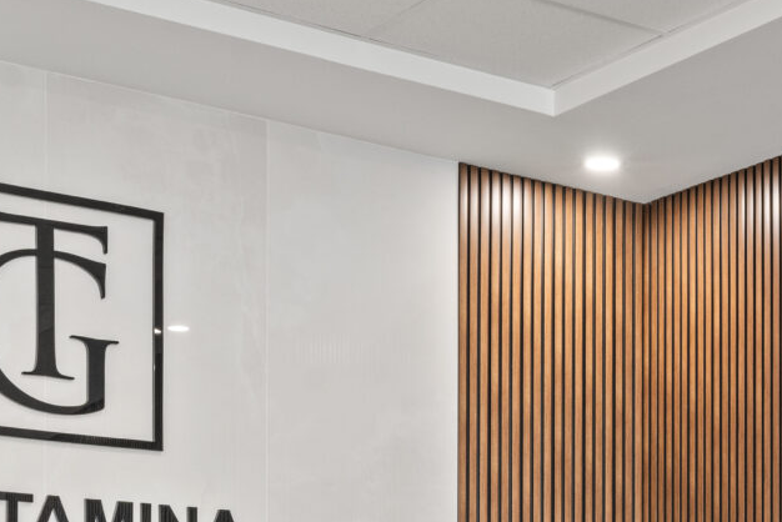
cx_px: 691
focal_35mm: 85
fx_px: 1847
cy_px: 746
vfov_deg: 15.1
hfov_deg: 23.3
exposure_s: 1/5
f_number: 9
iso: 400
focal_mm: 26
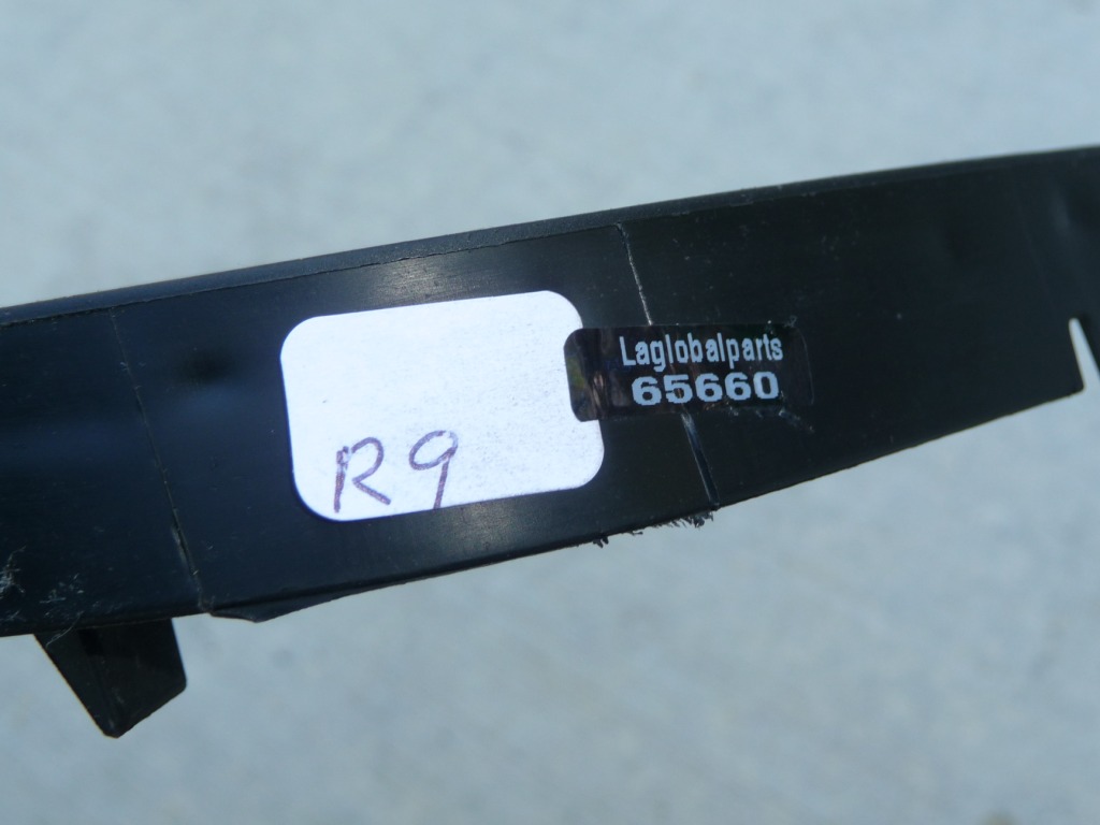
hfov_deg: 39.7
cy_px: 412
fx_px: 1525
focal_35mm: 48
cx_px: 550
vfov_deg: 30.3
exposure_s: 1/50
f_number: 4.2
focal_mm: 8
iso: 100
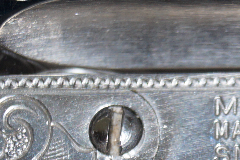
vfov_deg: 3.4
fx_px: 2676
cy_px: 206
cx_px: 427
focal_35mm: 401
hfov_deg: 5.1
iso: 200
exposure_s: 1/80
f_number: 5.6
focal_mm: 55
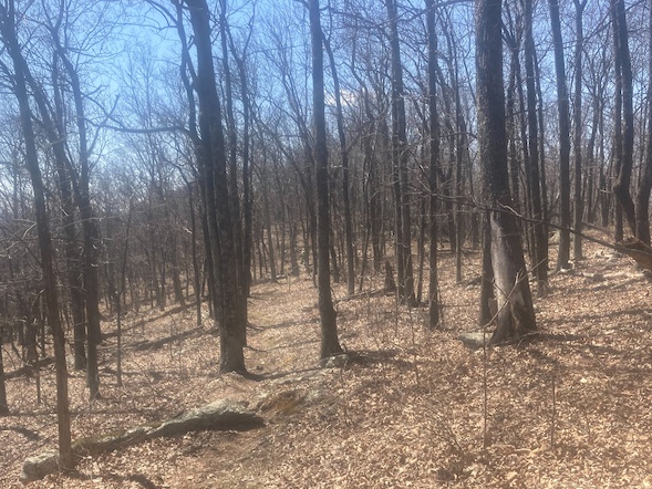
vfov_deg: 37.3
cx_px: 314
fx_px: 716
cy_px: 329
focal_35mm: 38
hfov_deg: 49.0
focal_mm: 3.99
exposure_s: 1/941
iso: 20
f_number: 1.8
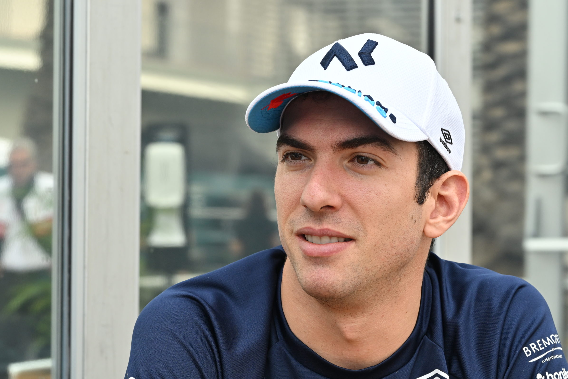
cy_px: 201
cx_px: 266
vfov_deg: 11.8
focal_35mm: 116
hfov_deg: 17.6
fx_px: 1829
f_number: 5.6
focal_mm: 72
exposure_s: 1/400
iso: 400
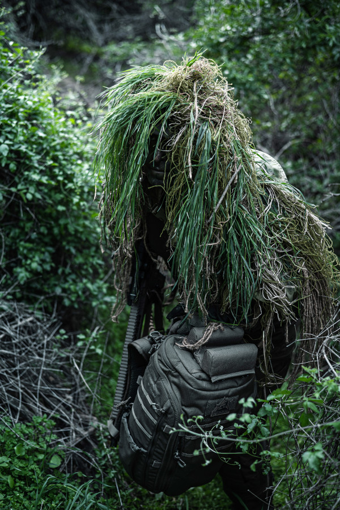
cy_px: 255
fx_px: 708
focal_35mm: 50
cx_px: 170
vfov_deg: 39.6
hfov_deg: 27.0
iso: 320
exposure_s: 1/200
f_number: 2.5
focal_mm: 50
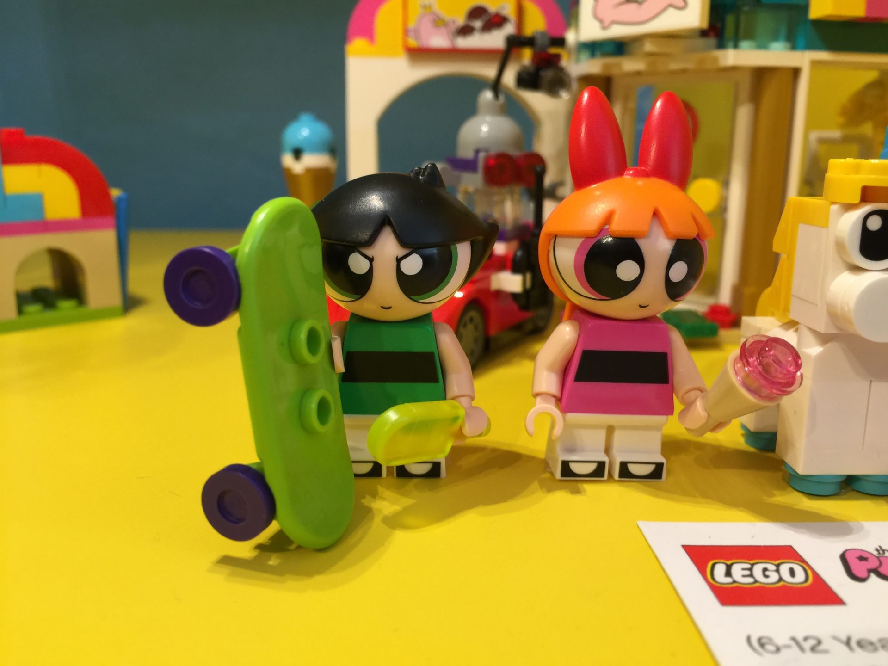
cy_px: 333
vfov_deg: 48.2
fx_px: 744
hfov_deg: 61.7
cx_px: 444
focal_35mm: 29
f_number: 2.2
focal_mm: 4.15
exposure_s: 1/15
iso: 40
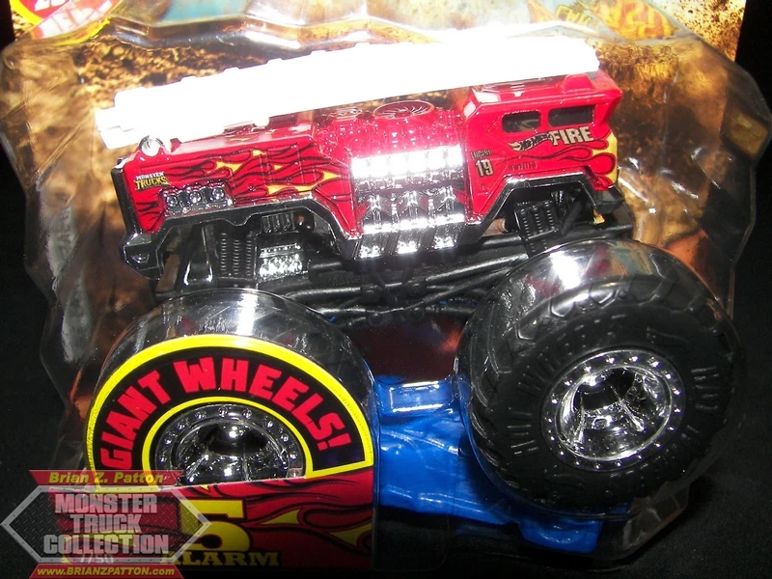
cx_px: 386
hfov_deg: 51.4
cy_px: 290
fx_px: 803
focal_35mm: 36
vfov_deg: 39.7
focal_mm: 6
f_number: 2.8
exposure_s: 1/30
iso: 100
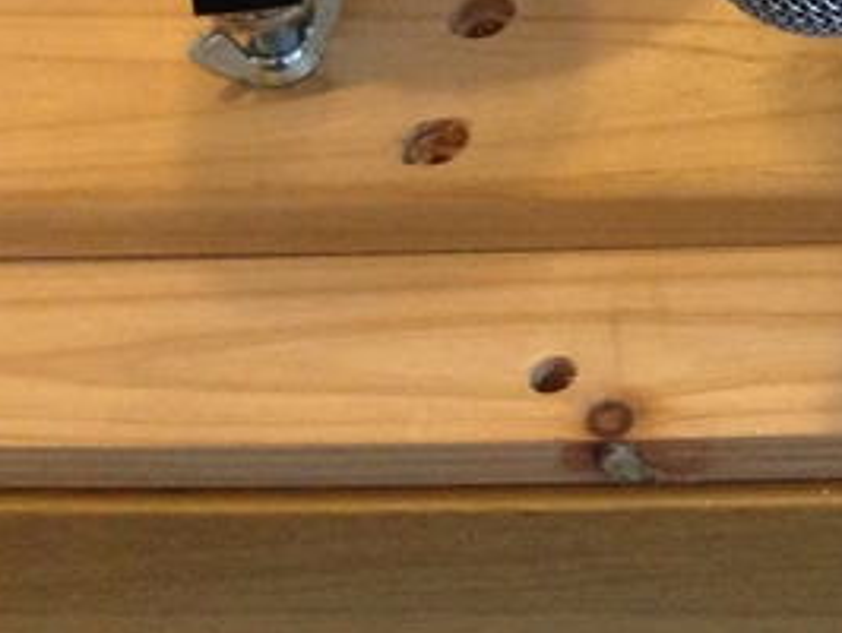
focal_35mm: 127
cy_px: -570
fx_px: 3092
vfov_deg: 10.8
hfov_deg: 14.1
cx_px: 1415
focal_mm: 4.12
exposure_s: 1/20
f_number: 2.4
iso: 200
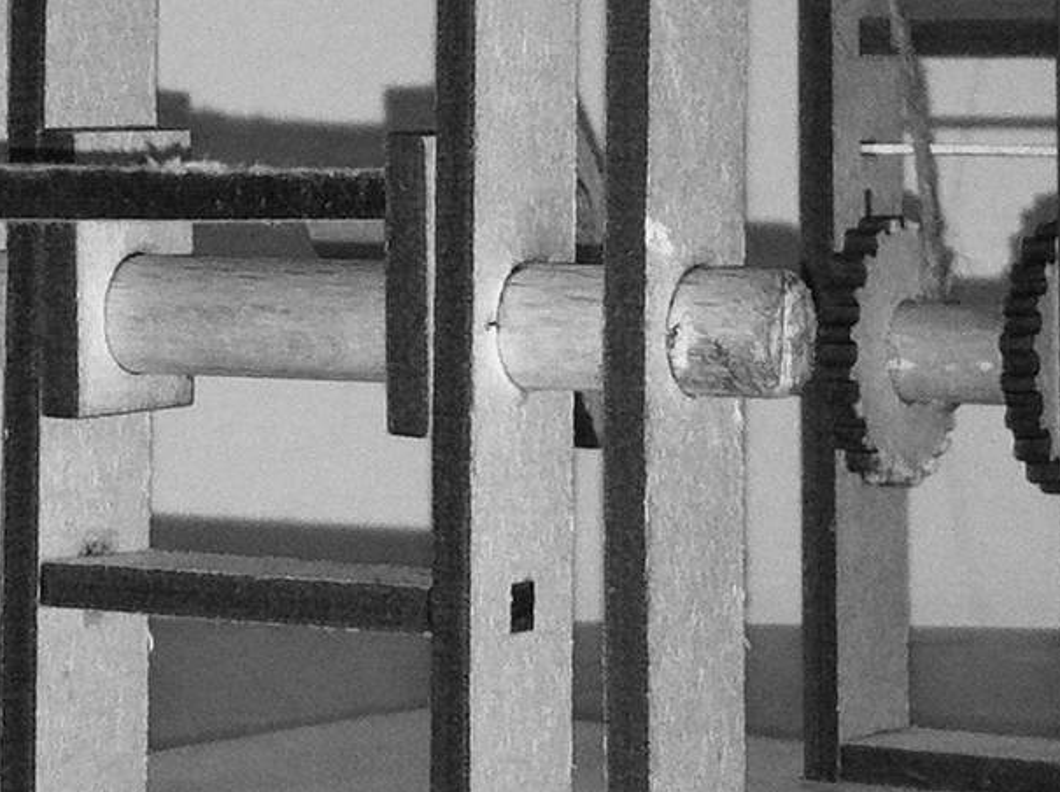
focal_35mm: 150
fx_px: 4587
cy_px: -72
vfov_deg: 9.8
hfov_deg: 13.1
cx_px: 175
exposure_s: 1/52
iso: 80
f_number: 2.8
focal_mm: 3.85
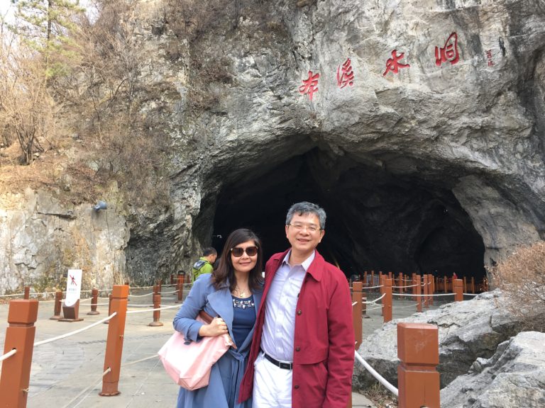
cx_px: 272
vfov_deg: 48.2
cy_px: 204
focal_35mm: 29
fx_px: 457
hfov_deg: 61.7
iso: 25
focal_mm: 4.15
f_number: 2.2
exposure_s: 1/156
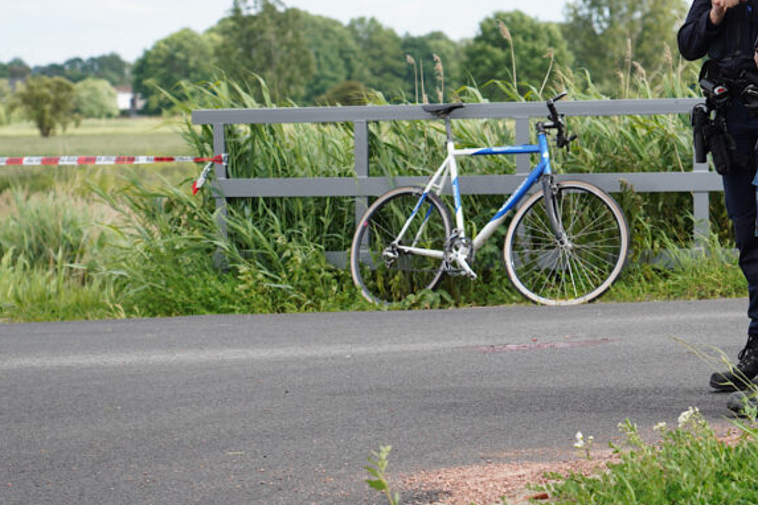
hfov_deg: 12.2
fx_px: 3537
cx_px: 579
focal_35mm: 168
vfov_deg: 8.2
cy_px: 161
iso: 160
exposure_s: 1/400
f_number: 5
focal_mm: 94
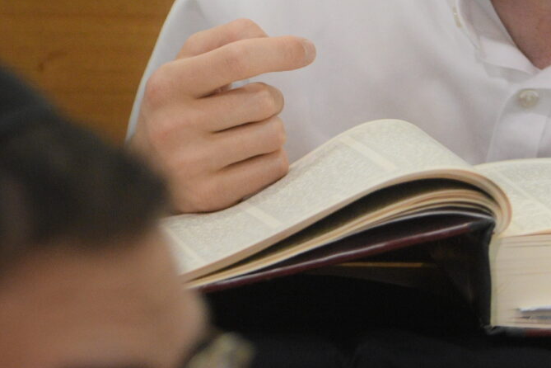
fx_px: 7851
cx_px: -27
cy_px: -261
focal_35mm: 513
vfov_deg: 2.7
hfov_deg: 4.0
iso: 1600
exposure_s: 1/500
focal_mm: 112
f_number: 3.5
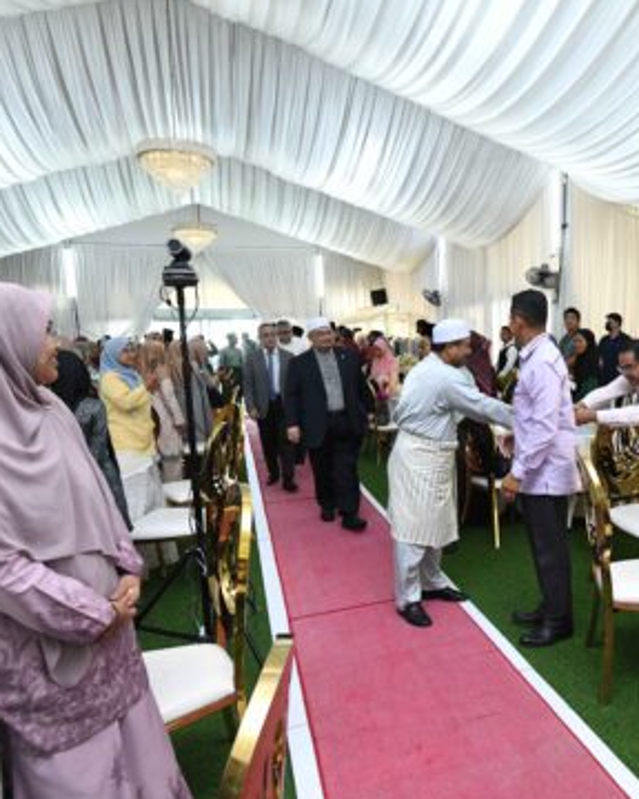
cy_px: 417
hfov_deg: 54.3
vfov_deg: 68.1
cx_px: 475
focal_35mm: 25
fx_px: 591
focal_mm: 16
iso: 4000
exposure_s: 1/200
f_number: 5
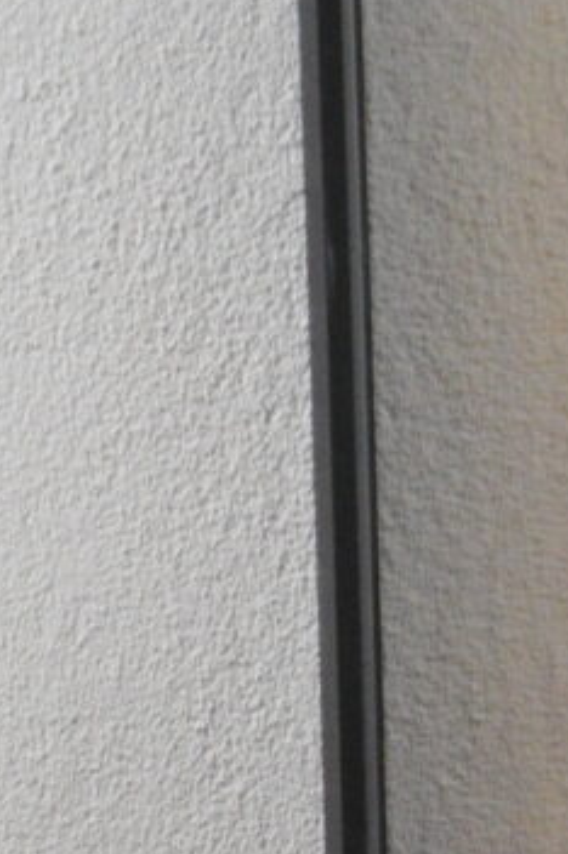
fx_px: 3414
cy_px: 1441
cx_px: -487
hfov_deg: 9.1
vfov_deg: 13.1
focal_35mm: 144
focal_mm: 22
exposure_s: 1/80
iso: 3200
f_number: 4.5
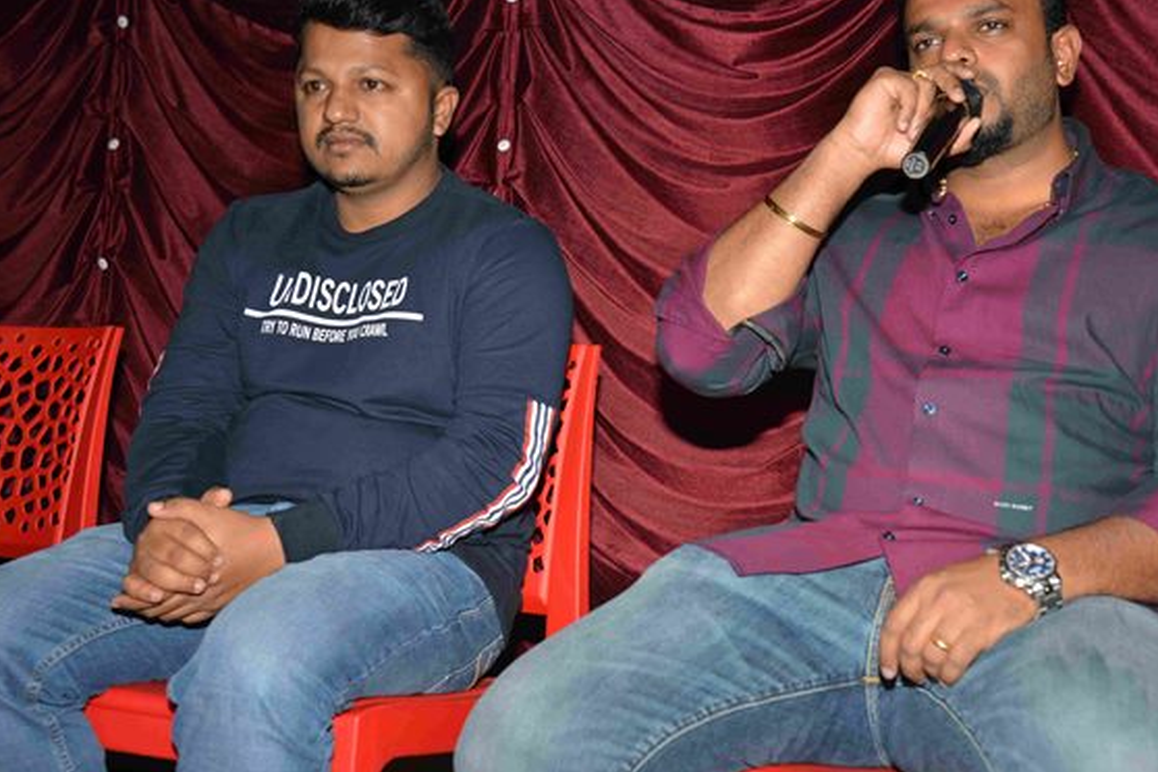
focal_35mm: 52
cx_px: 668
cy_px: 336
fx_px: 1673
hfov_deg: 38.1
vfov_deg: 26.0
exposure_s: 1/125
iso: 200
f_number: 5.6
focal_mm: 44
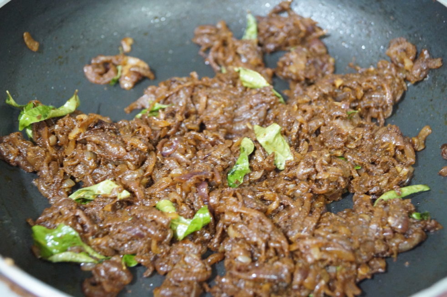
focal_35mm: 52
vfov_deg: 25.7
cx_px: 224
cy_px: 148
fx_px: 651
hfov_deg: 37.9
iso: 3200
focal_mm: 35
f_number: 5
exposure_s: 1/8
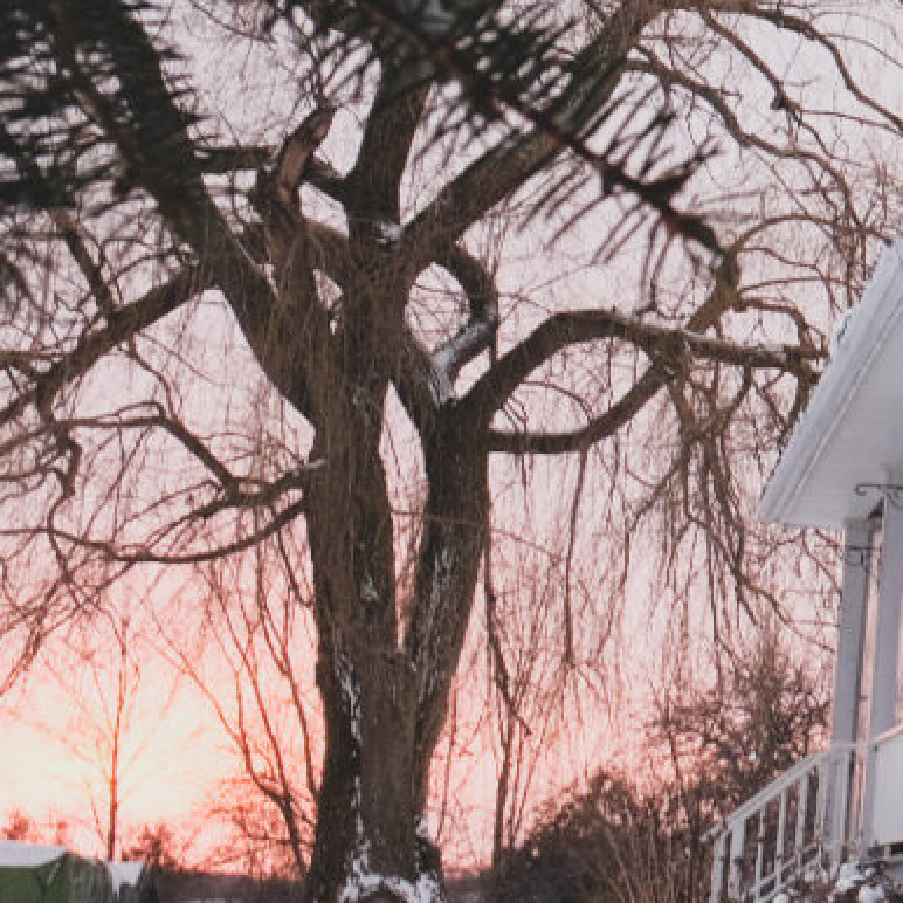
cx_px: 1862
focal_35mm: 95
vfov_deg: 18.3
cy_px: 404
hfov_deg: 14.7
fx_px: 2804
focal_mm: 18
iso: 400
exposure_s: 1/20
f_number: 10
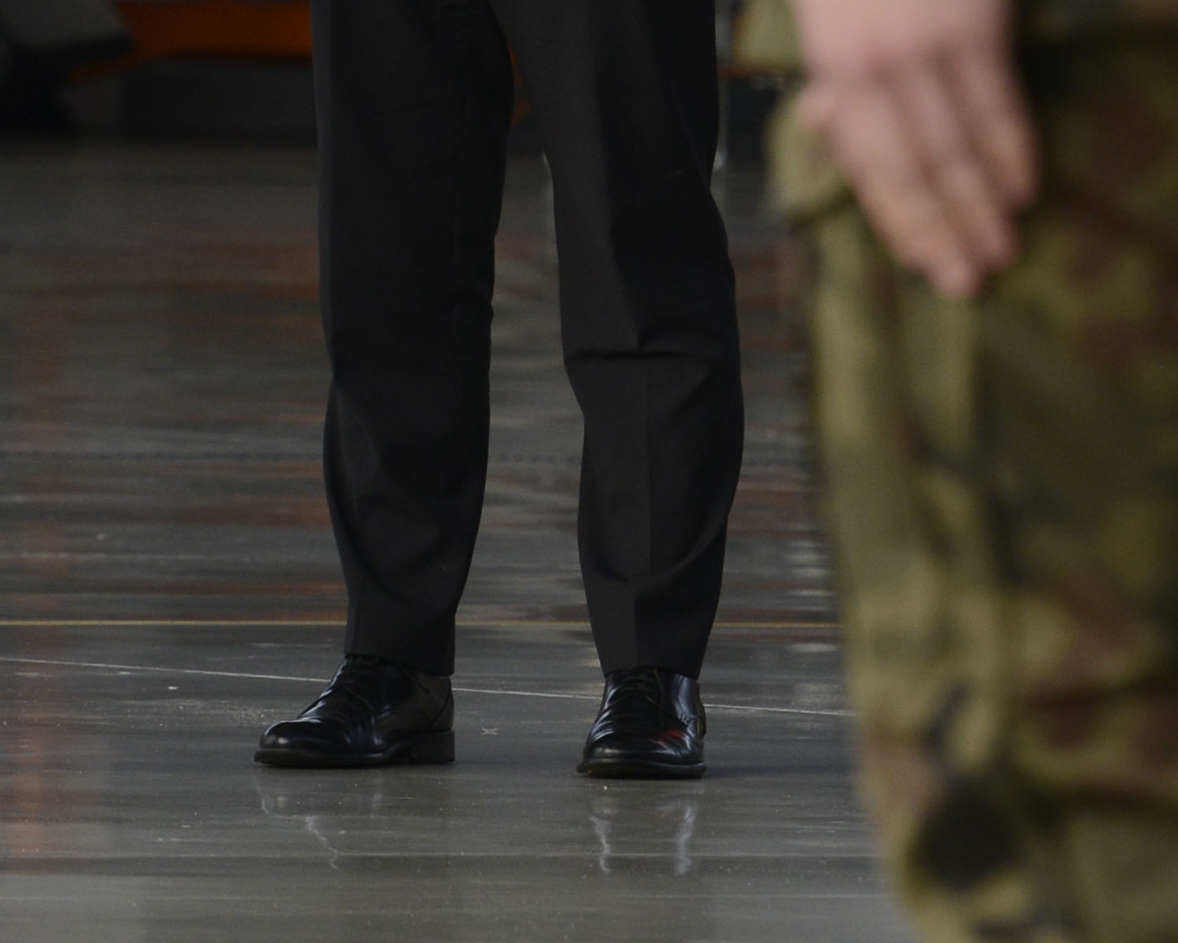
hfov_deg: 2.8
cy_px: -412
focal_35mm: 689
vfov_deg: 2.2
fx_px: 24020
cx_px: 137
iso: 500
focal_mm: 145
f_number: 6.3
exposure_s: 1/320
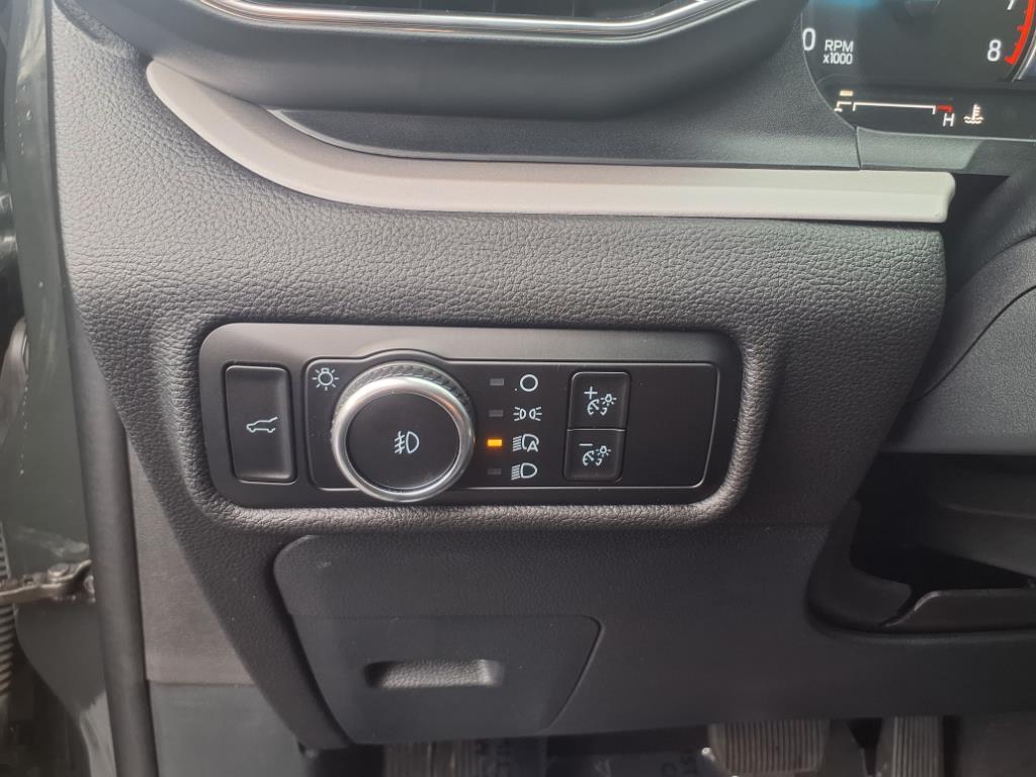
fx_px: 808
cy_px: 388
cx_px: 518
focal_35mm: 27
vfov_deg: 51.4
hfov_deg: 65.3
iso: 80
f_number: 1.9
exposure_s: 1/40
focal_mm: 3.58
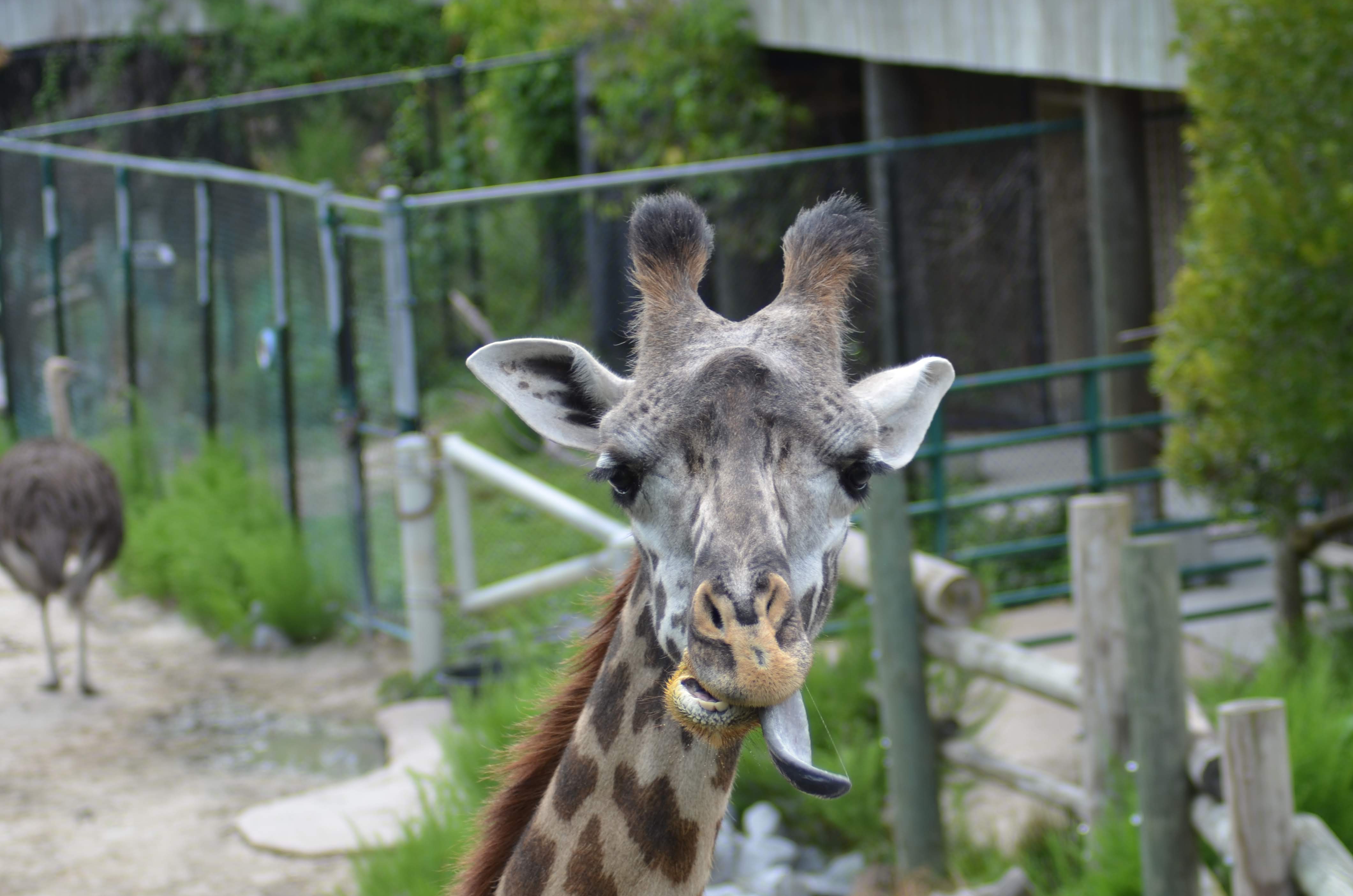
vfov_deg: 11.2
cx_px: 689
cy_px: 494
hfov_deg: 16.8
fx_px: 4576
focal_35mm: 122
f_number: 4
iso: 100
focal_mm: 70
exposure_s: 1/250
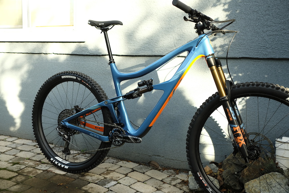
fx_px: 281
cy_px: 96
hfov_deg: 54.4
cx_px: 144
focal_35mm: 35
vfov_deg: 37.8
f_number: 2.8
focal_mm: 23
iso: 800
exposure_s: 1/1000
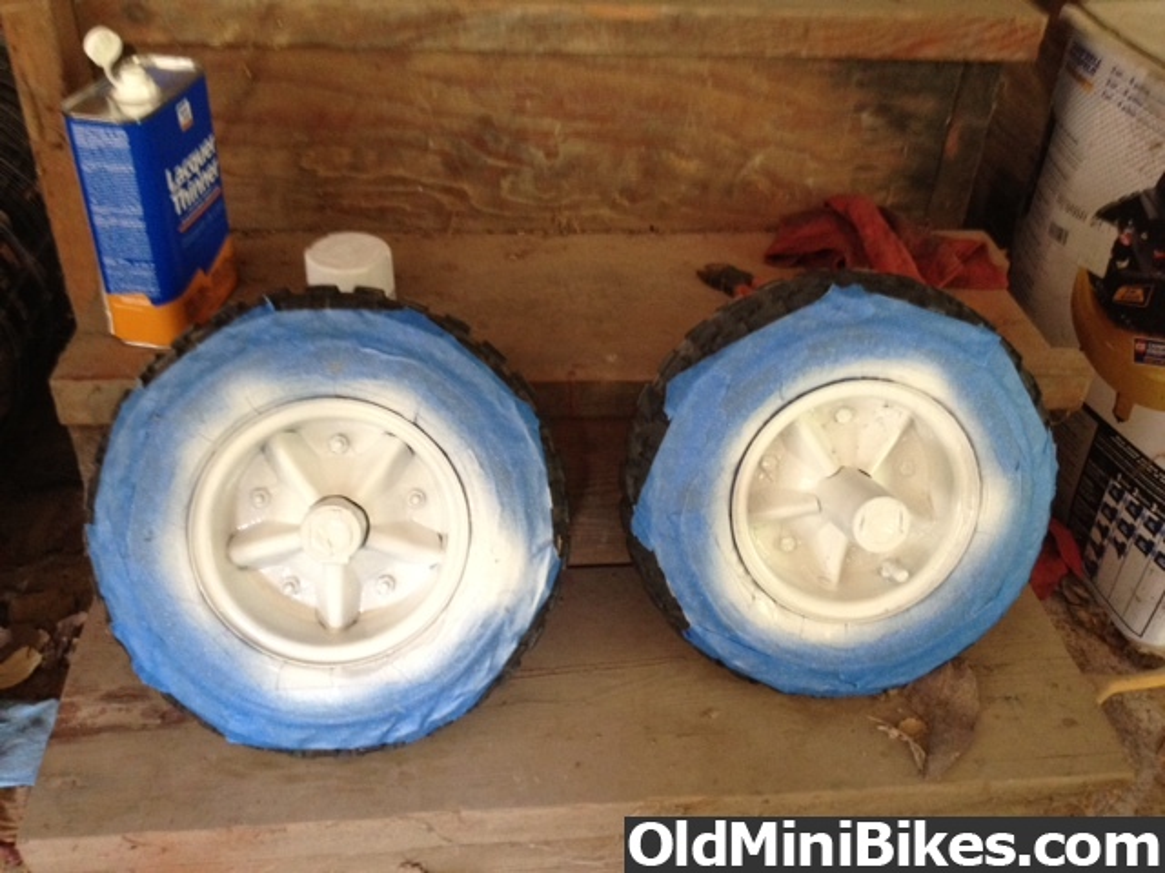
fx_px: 1178
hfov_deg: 52.6
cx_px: 582
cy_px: 436
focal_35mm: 35
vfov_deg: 40.7
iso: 250
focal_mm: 4.28
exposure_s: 1/20
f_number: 2.4
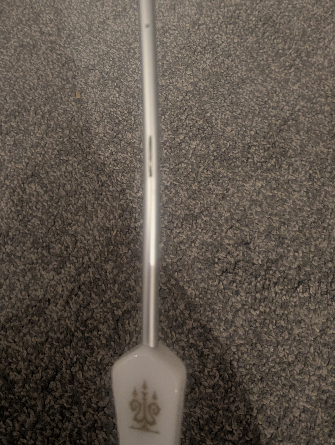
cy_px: 101
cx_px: 160
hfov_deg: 36.9
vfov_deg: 45.8
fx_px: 502
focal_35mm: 39
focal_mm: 6.81
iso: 3542
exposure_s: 1/100
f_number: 1.85
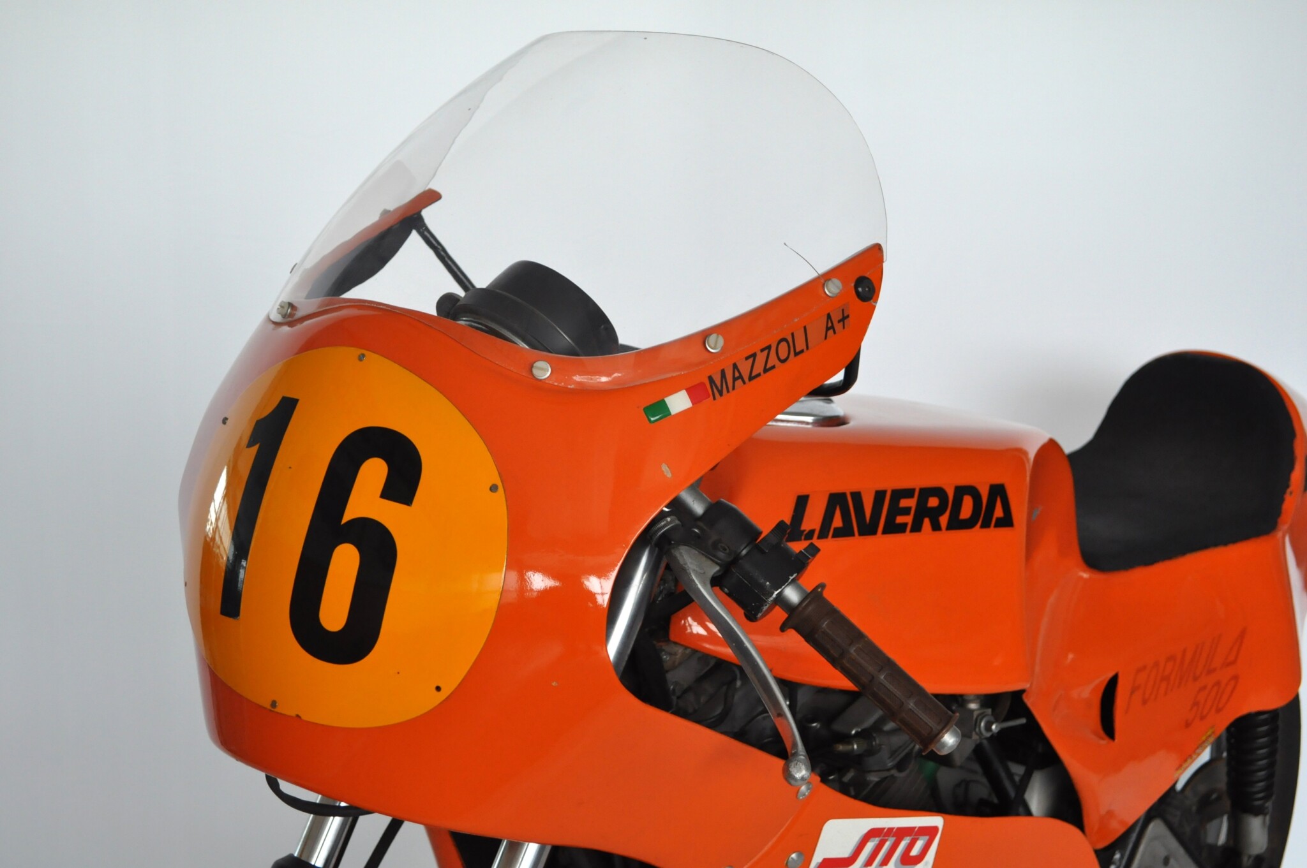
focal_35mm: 60
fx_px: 2176
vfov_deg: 22.6
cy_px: 434
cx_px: 654
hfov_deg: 33.4
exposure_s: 1/30
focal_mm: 40
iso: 900
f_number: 5.3
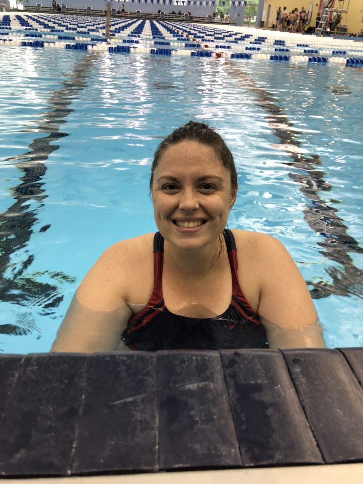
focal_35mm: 28
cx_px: 182
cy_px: 242
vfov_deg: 63.4
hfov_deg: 49.7
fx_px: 391
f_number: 1.8
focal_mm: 3.99
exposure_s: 1/60
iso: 125
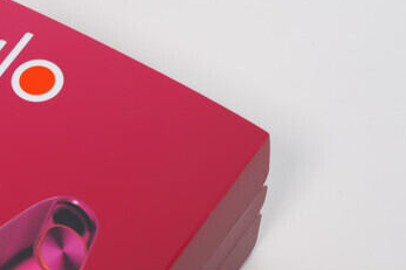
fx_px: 1792
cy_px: 396
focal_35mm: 159
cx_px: -74
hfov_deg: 12.6
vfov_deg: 8.4
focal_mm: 46
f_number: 6.3
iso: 100
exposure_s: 1/10
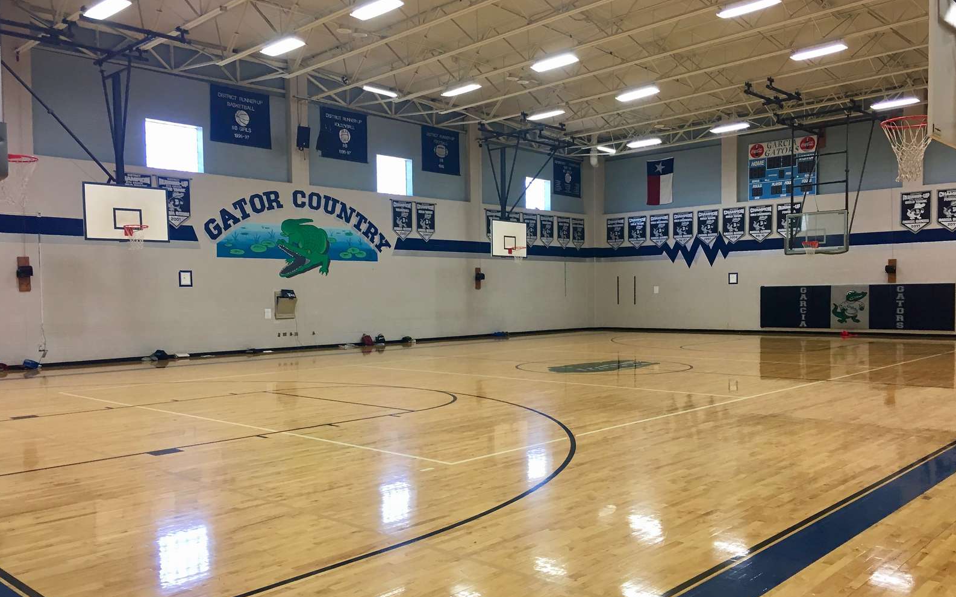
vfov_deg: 40.5
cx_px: 478
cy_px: 331
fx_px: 808
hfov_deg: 61.2
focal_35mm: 31
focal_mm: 4.15
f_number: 2.2
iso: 40
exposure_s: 1/30
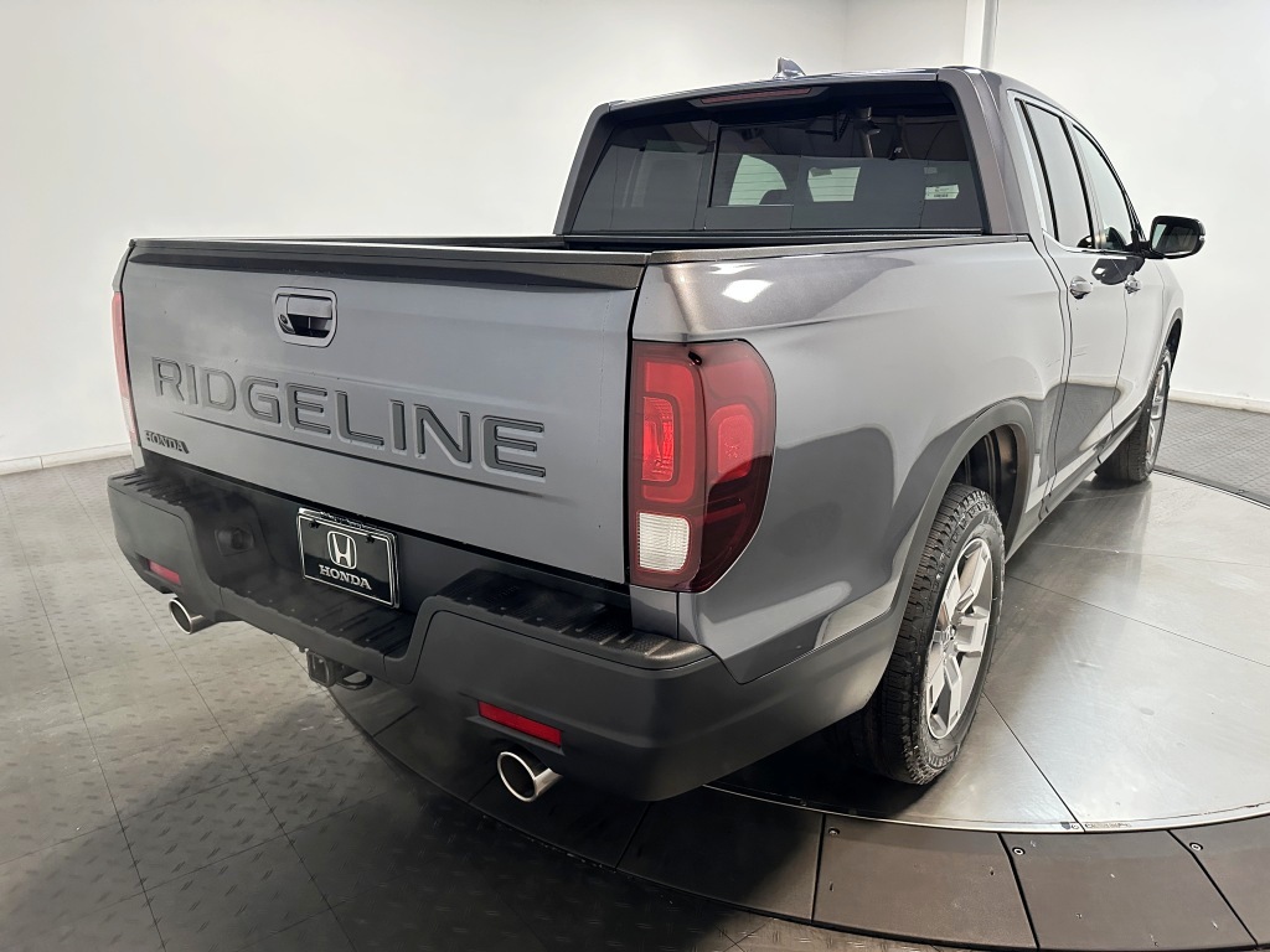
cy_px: 476
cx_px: 635
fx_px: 881
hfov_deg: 71.6
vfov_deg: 56.8
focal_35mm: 24
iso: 500
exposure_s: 1/60
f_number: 1.78
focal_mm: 6.86
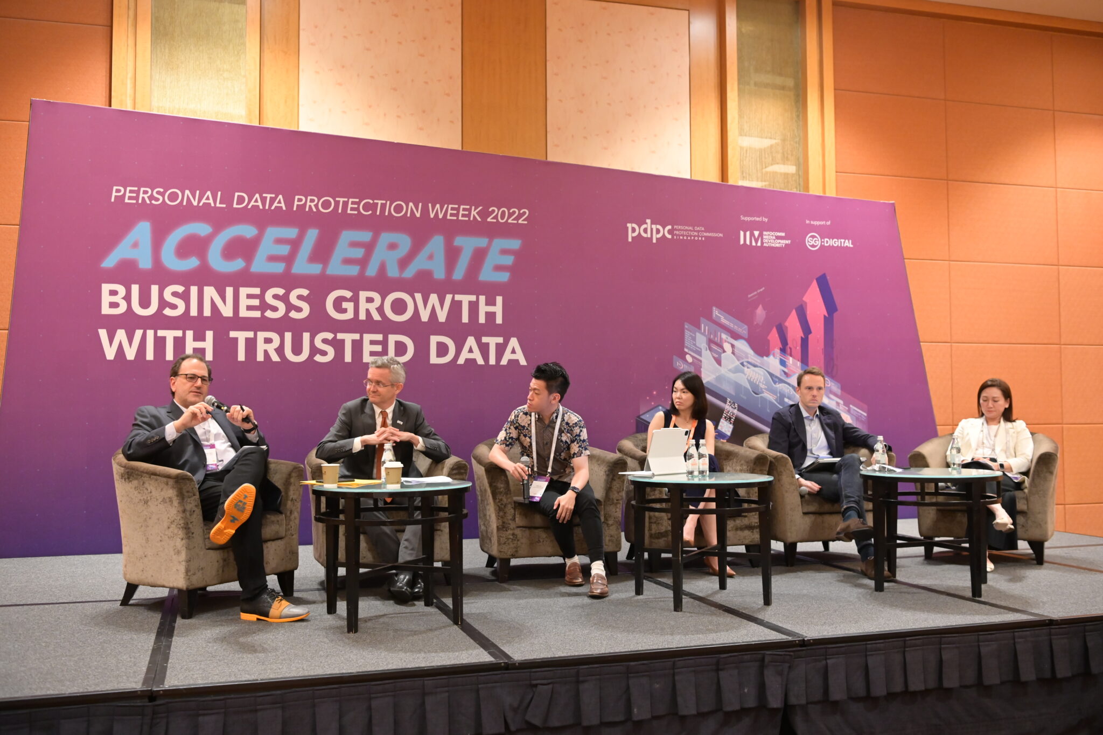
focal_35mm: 34
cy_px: 368
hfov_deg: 55.8
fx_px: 1041
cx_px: 552
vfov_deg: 38.9
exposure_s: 1/100
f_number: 3.5
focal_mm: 34
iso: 3200
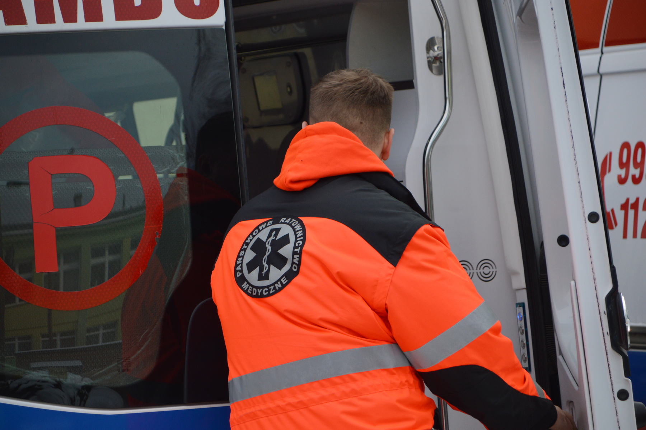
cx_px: 323
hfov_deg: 10.2
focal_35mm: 202
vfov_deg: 6.8
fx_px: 3631
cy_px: 215
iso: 400
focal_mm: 135
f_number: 6
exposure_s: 1/800
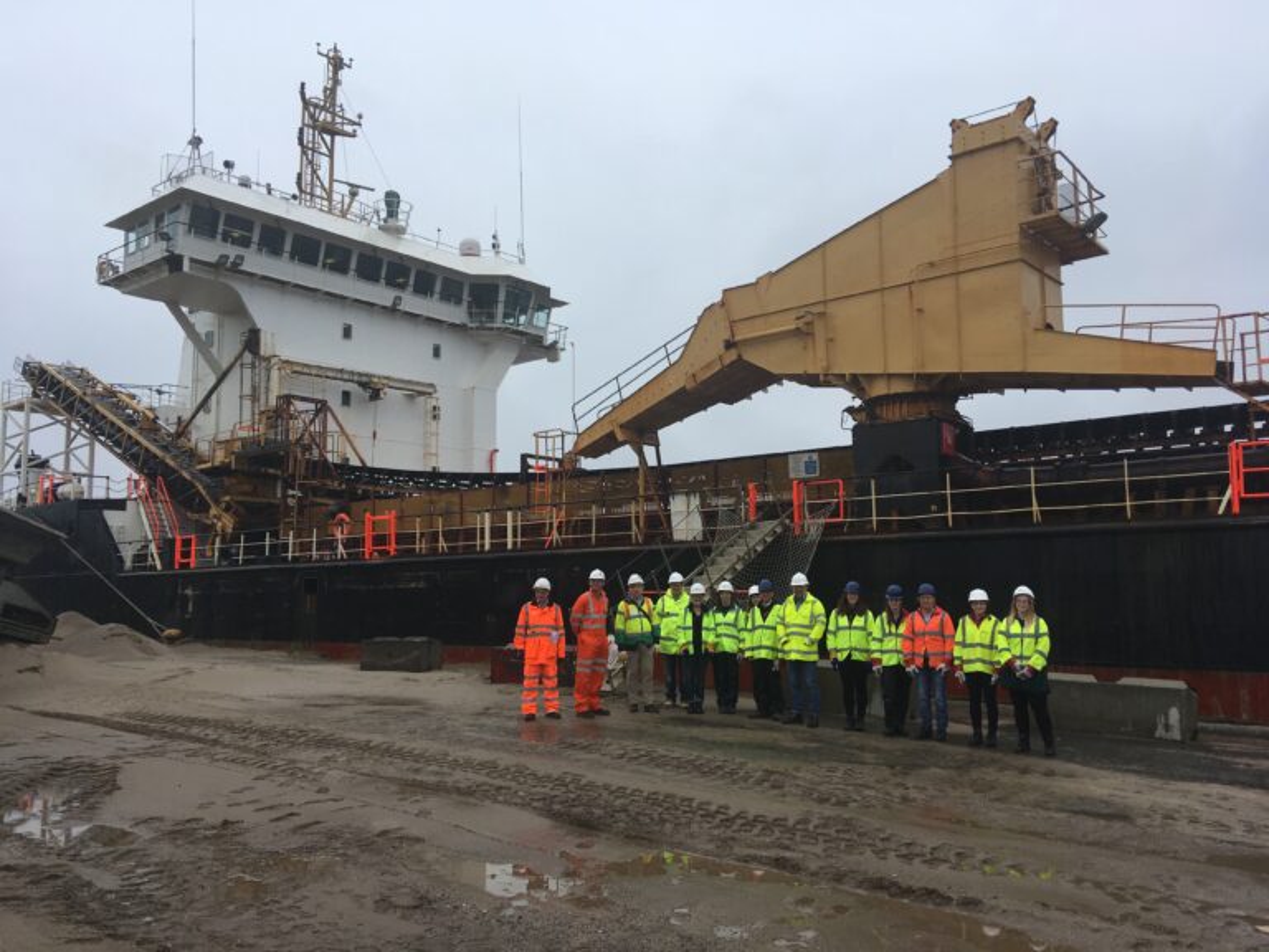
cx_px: 634
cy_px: 476
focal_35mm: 29
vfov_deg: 48.2
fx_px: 1063
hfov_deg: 61.7
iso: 25
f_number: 2.2
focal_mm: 4.15
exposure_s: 1/1374
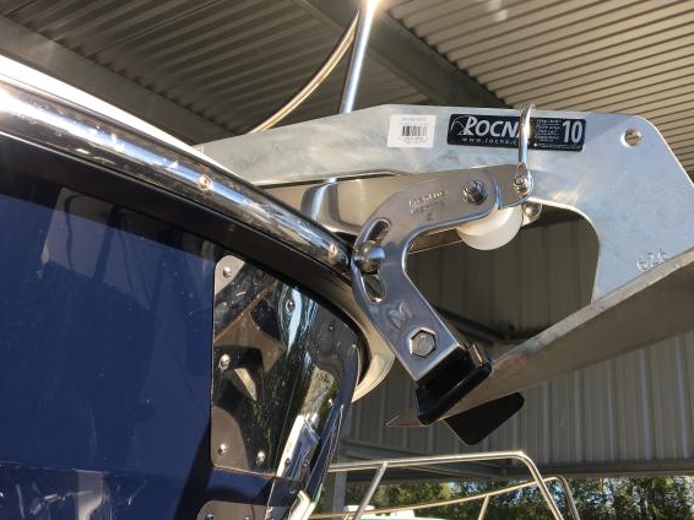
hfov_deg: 45.0
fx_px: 822
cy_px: 207
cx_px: 468
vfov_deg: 35.0
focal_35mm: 41
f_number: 2.2
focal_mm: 4.15
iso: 25
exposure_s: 1/712
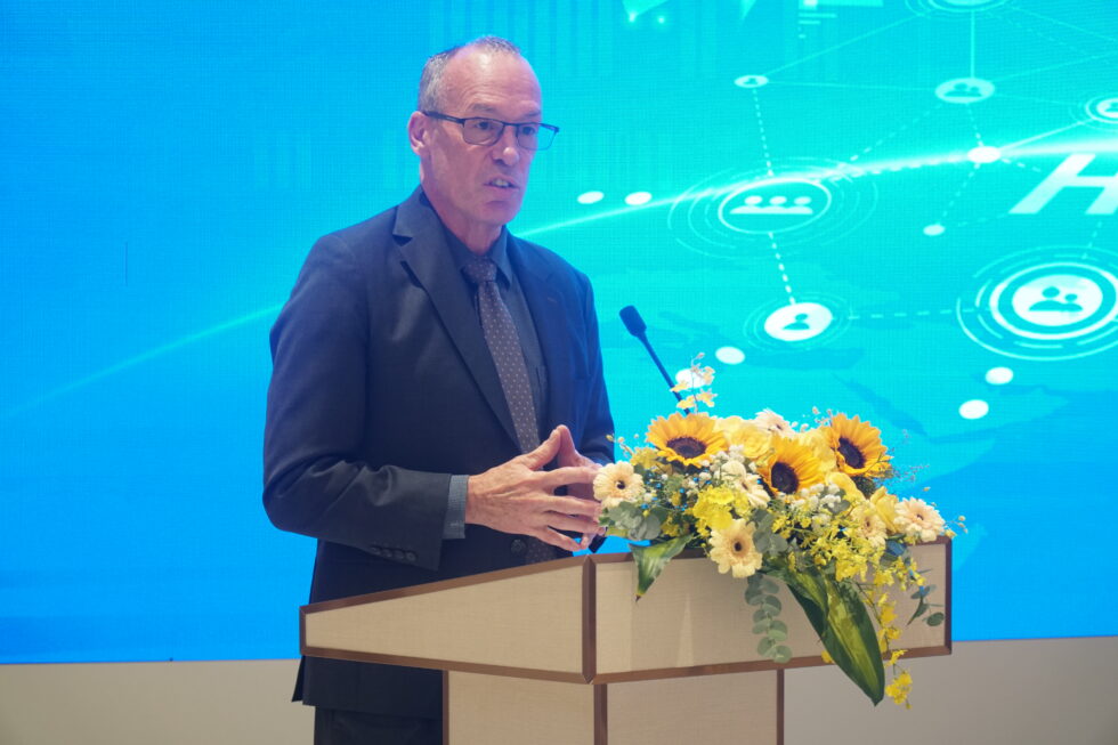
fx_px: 3586
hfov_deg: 17.7
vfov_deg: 11.9
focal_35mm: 116
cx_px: 559
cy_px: 372
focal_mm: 77
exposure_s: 1/100
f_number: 4.5
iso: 1000
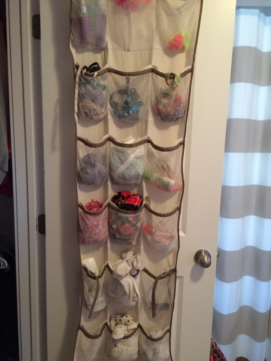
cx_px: 136
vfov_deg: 61.7
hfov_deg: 48.2
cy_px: 180
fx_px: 303
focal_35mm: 29
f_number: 2.2
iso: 320
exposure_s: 1/24
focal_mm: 4.15
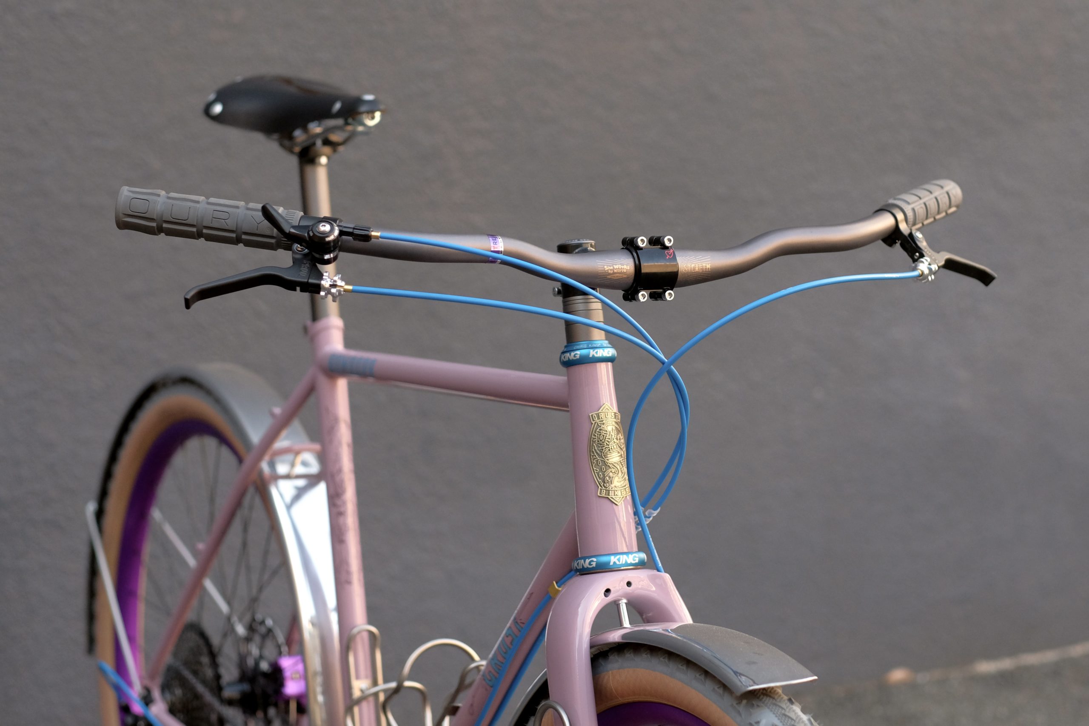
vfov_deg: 16.3
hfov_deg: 24.2
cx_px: 544
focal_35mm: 84
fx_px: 2541
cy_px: 363
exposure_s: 1/1000
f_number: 2.5
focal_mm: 56
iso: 800
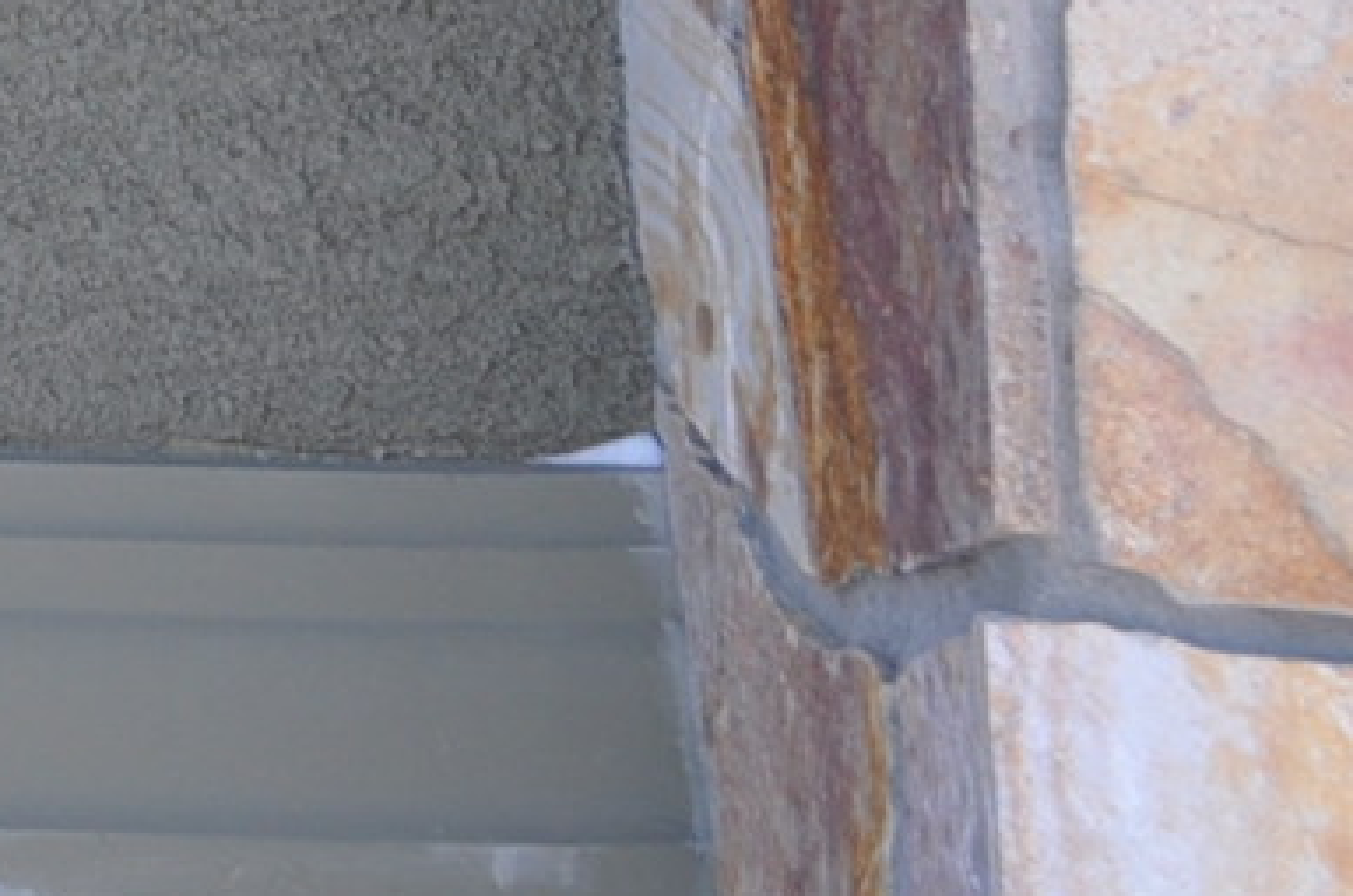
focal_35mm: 184
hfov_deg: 9.8
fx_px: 6901
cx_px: -1901
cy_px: -1528
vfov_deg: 6.9
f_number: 7.1
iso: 200
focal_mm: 22
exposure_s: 1/200
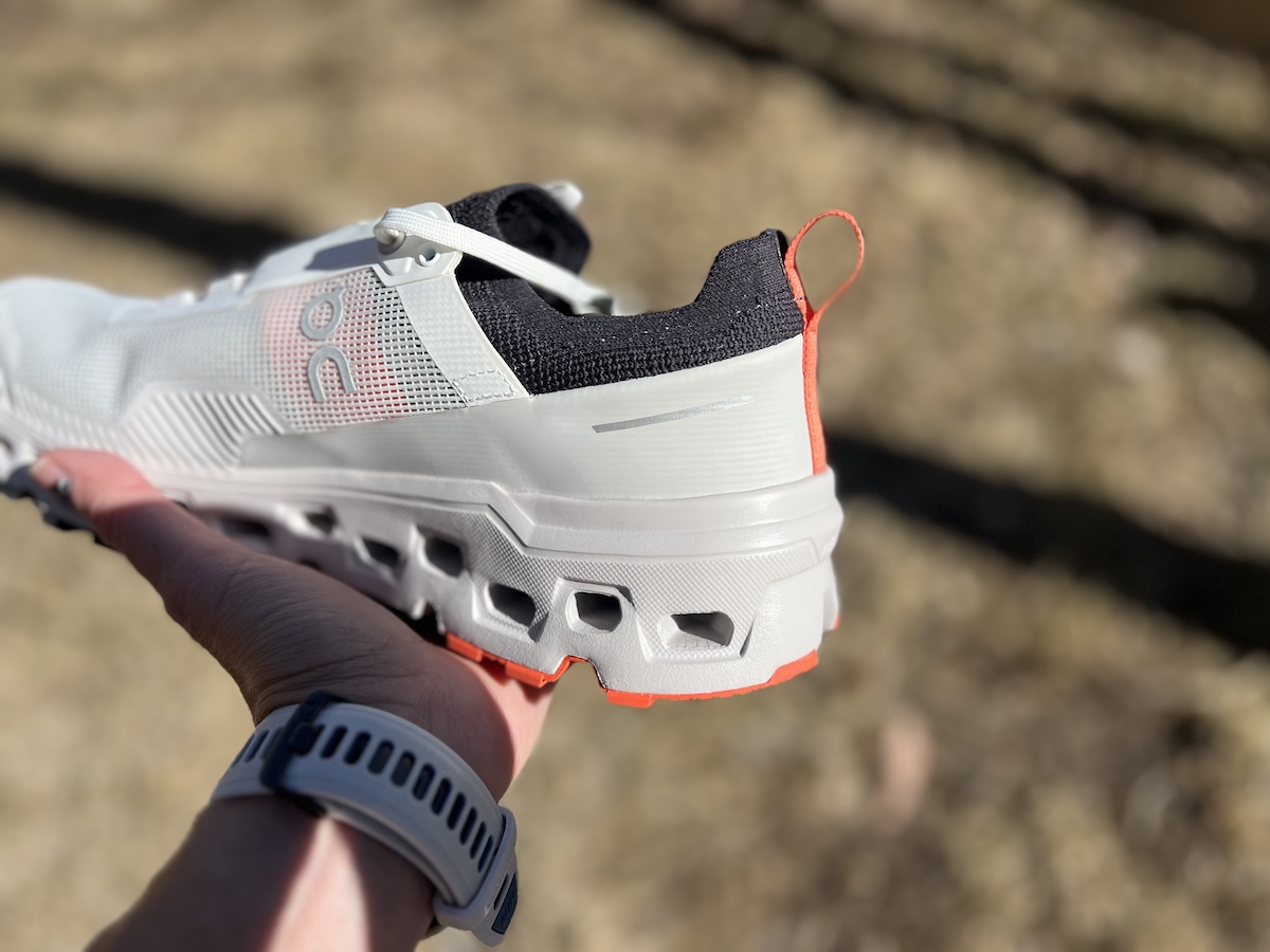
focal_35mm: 26
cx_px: 635
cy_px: 476
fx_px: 954
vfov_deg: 53.1
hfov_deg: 67.3
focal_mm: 5.7
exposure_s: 1/5587
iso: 50
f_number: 1.5
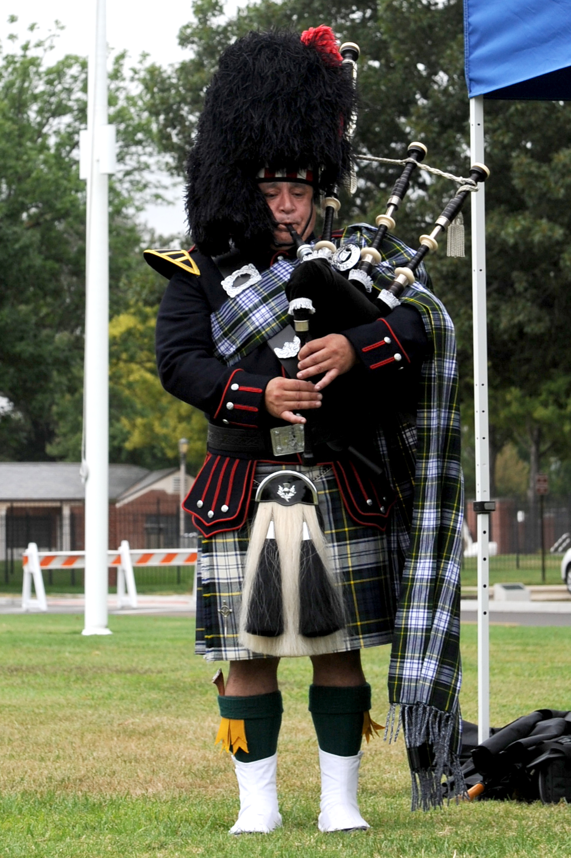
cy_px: 429
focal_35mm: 70
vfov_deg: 28.9
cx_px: 286
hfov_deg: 19.4
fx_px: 1667
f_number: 6.3
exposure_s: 1/200
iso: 250
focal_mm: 70
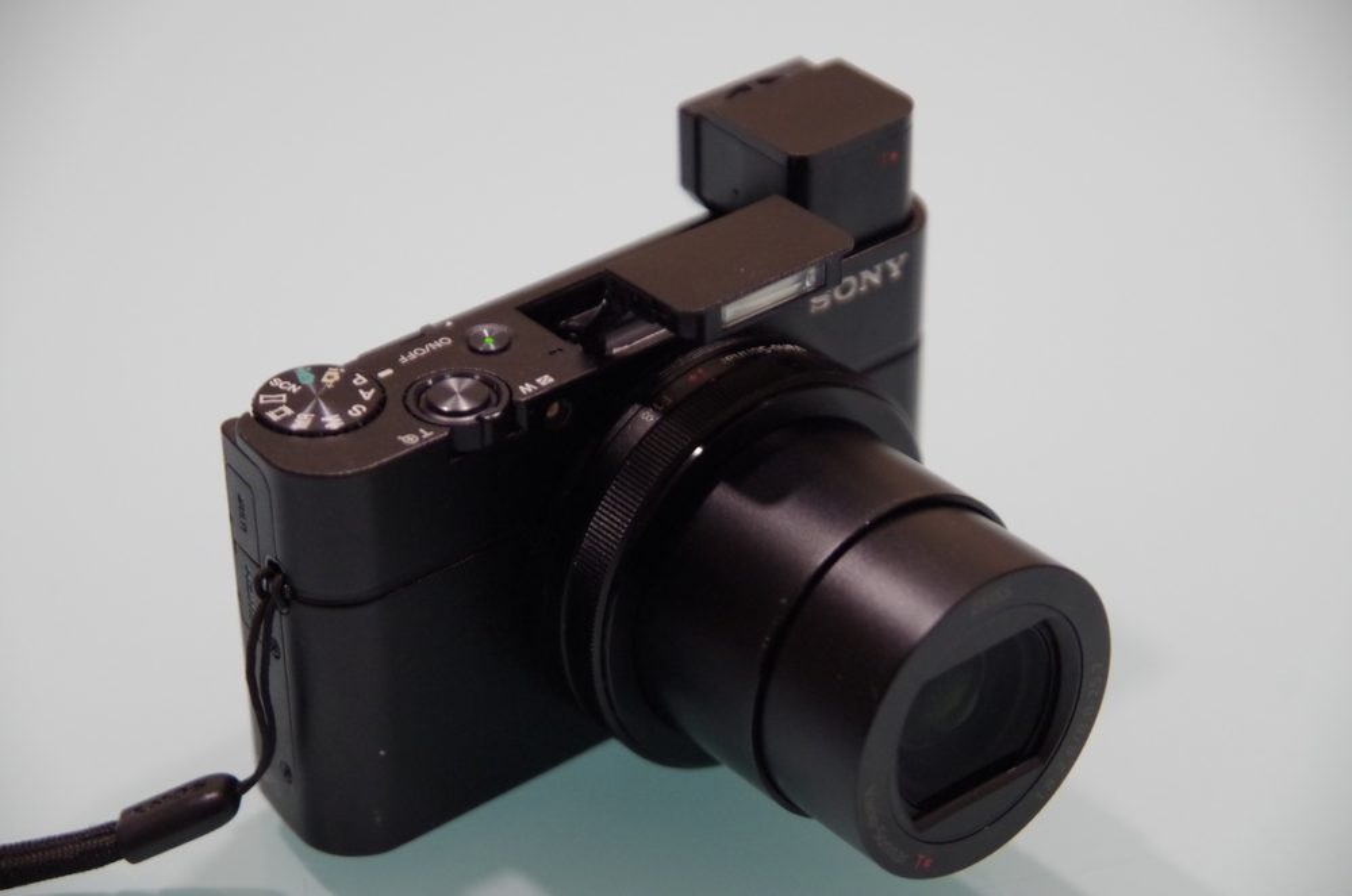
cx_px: 676
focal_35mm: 105
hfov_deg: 19.5
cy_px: 448
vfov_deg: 13.0
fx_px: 3936
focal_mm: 70
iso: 3200
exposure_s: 1/125
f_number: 4.5
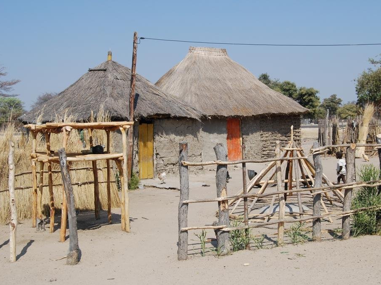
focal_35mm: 51
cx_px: 212
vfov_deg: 28.8
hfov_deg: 37.8
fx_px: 556
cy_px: 143
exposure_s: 1/250
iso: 100
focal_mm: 31
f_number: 8
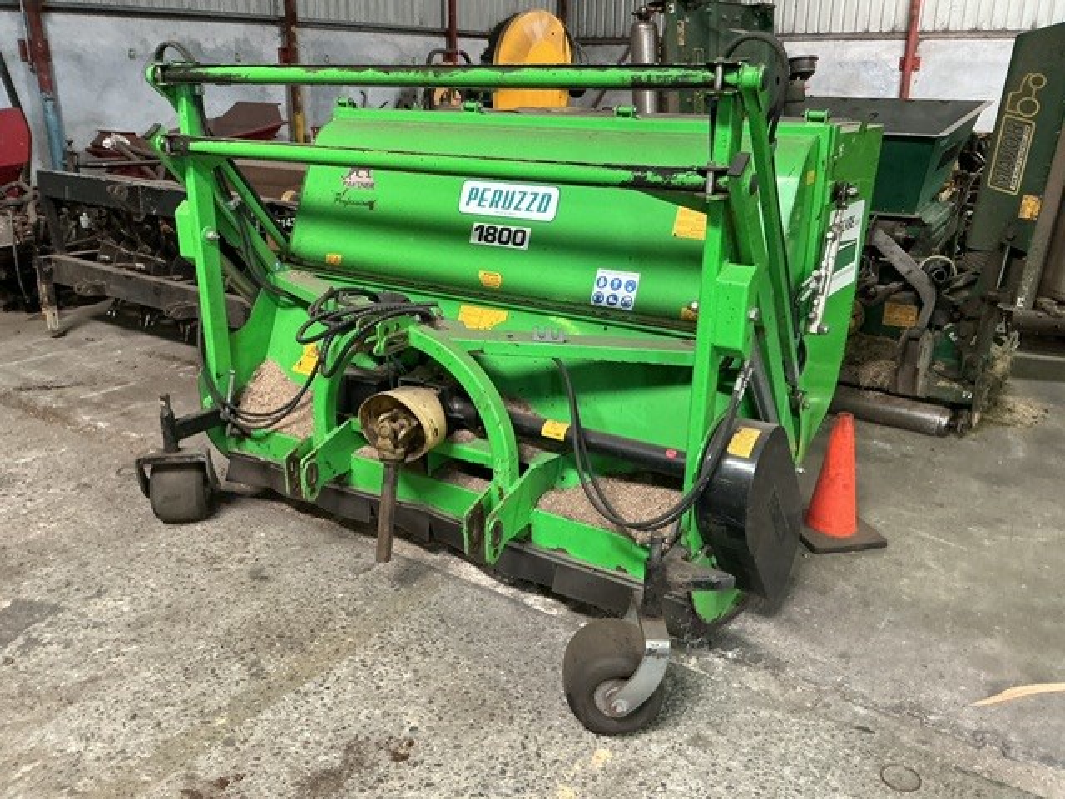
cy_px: 400
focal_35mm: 29
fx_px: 892
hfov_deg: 61.7
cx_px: 532
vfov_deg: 48.2
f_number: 1.8
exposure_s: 1/50
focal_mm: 3
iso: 200
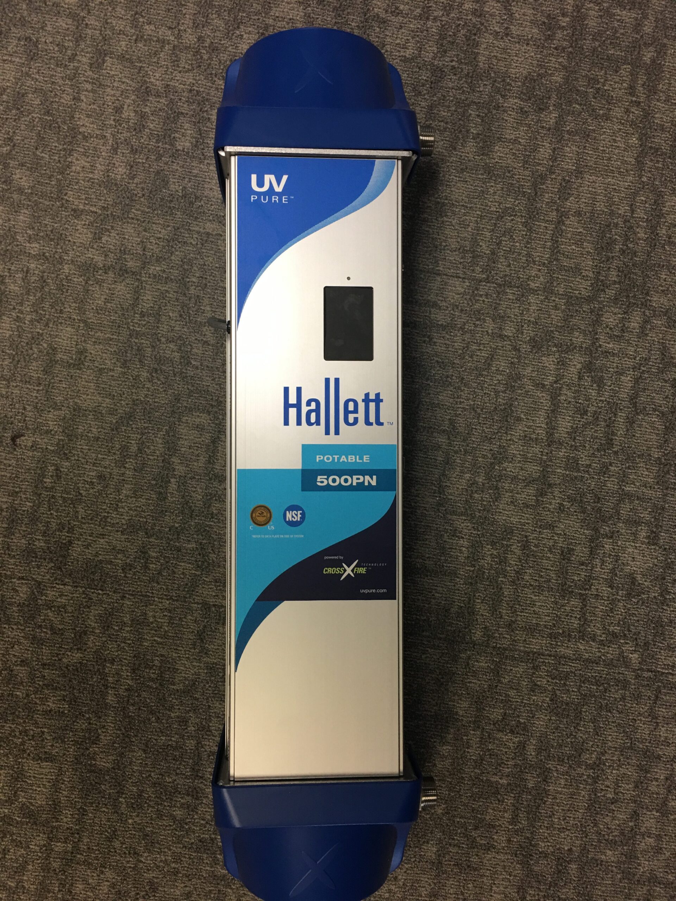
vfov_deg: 61.7
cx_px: 338
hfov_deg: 48.2
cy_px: 450
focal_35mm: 29
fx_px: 755
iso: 32
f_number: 2.2
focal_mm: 4.15
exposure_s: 1/15
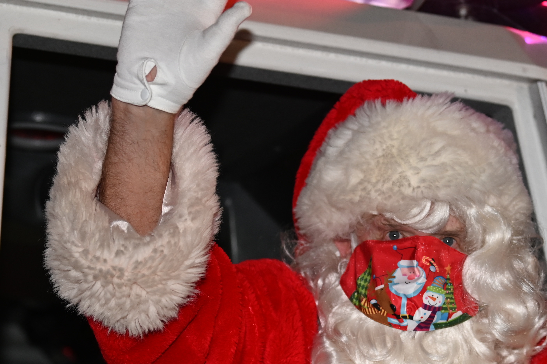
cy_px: 297
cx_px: 393
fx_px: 2354
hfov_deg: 13.2
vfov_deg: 8.8
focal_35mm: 155
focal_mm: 72
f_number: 2.8
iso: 800
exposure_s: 1/125
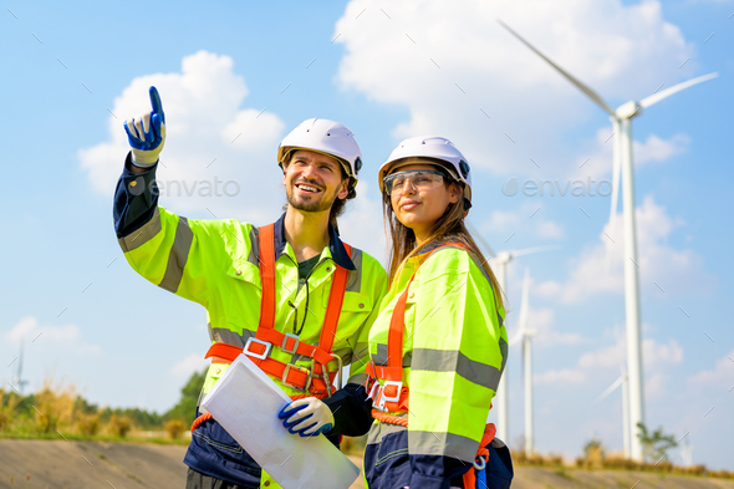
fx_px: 1019
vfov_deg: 27.0
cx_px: 367
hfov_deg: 39.6
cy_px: 244
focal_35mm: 50
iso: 64
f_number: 3.2
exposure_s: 1/1000
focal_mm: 50
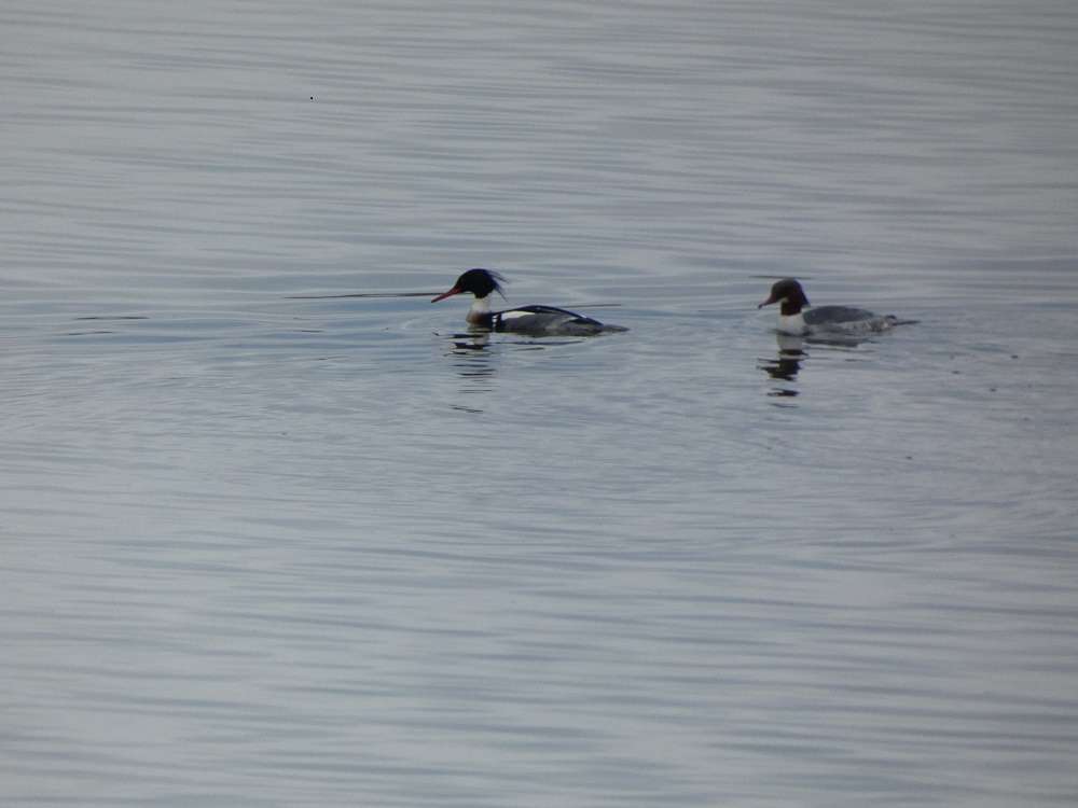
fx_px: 37370
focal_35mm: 1200
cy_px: 404
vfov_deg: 1.2
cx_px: 539
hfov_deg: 1.7
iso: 160
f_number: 5.9
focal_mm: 215
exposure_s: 1/125
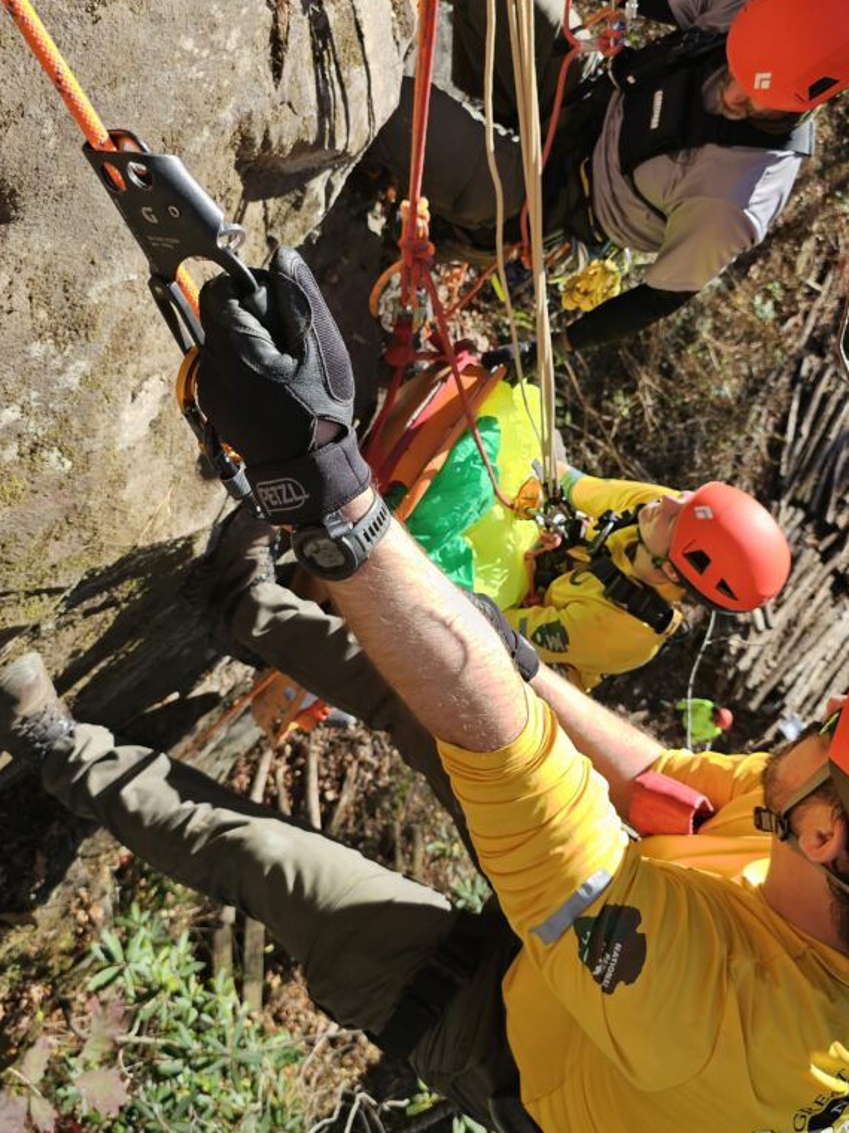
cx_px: 439
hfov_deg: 45.4
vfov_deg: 58.3
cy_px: 575
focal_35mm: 31
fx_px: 1014
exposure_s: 1/393
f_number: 1.7
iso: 20
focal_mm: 6.3
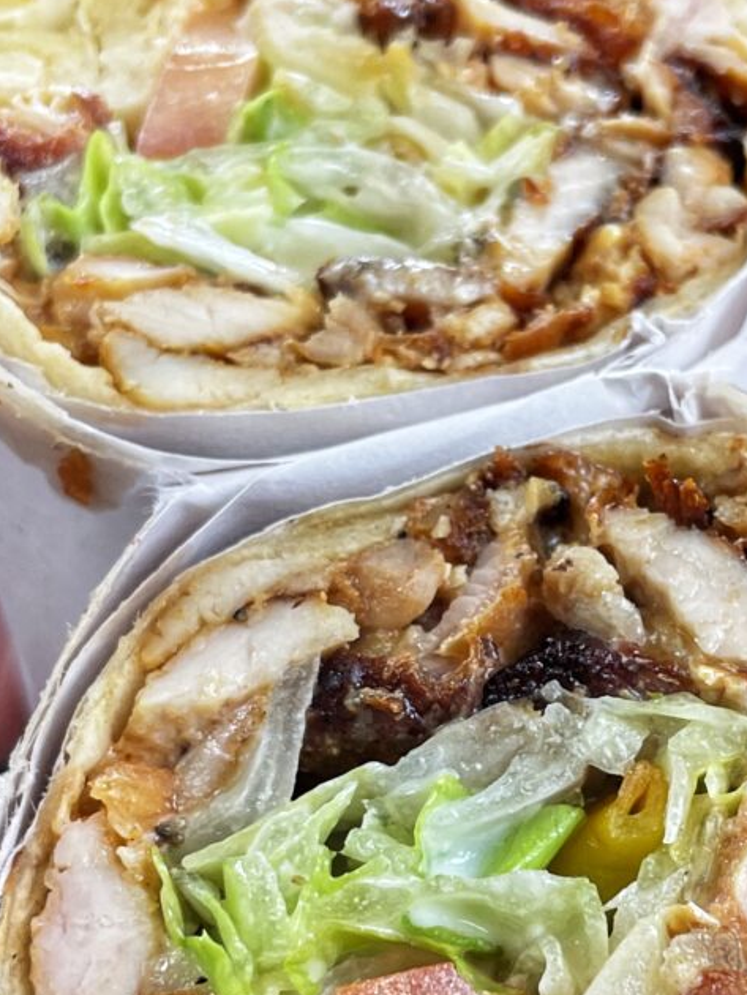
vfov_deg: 29.3
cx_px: 513
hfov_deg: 22.2
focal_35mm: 66
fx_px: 1898
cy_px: 622
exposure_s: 1/100
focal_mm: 4.2
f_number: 1.6
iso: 100
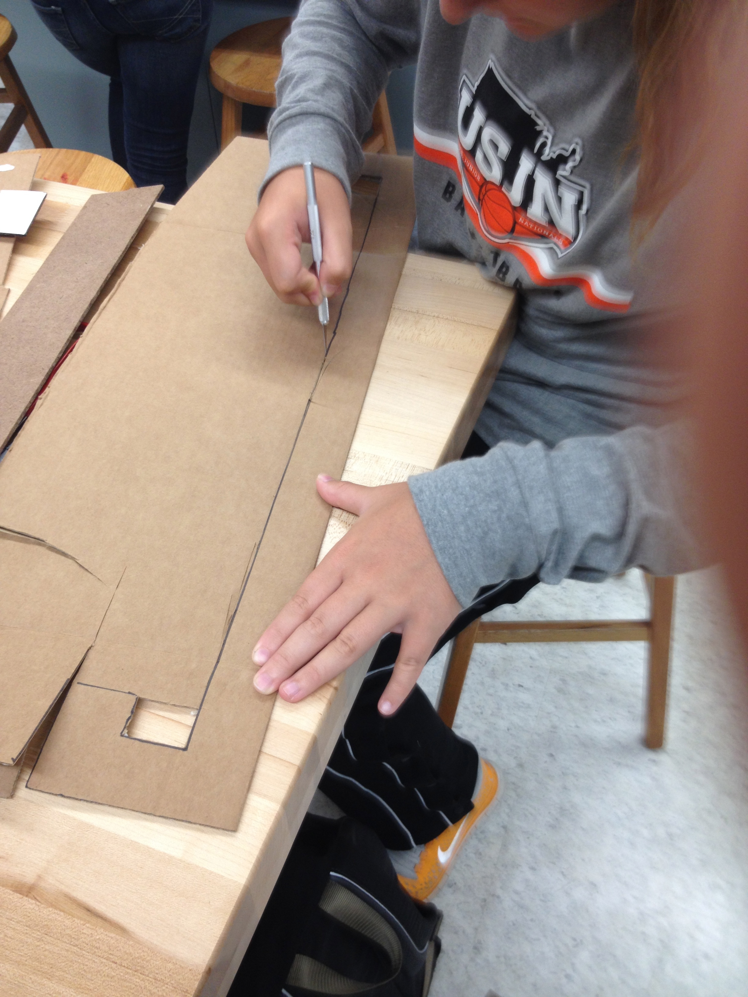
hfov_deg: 40.7
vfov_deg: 52.6
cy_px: 498
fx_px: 1008
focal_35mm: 35
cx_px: 374
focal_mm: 4.28
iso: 50
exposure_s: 1/20
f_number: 2.4
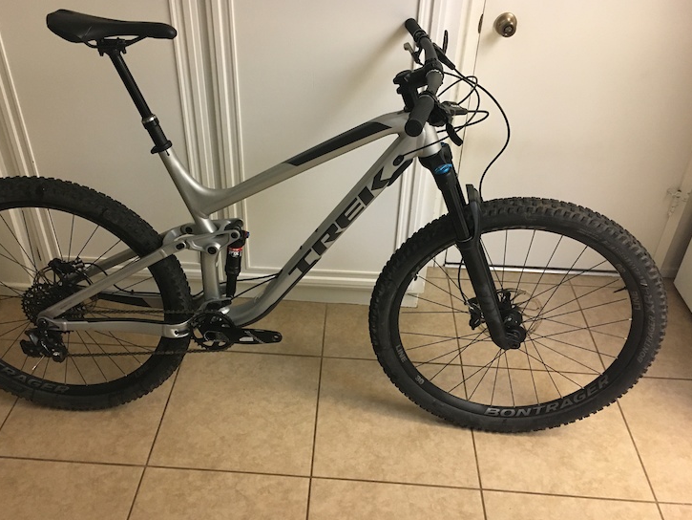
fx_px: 640
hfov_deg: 56.7
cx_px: 316
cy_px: 249
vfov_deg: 44.2
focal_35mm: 32
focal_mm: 4.15
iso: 200
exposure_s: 1/24
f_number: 2.2
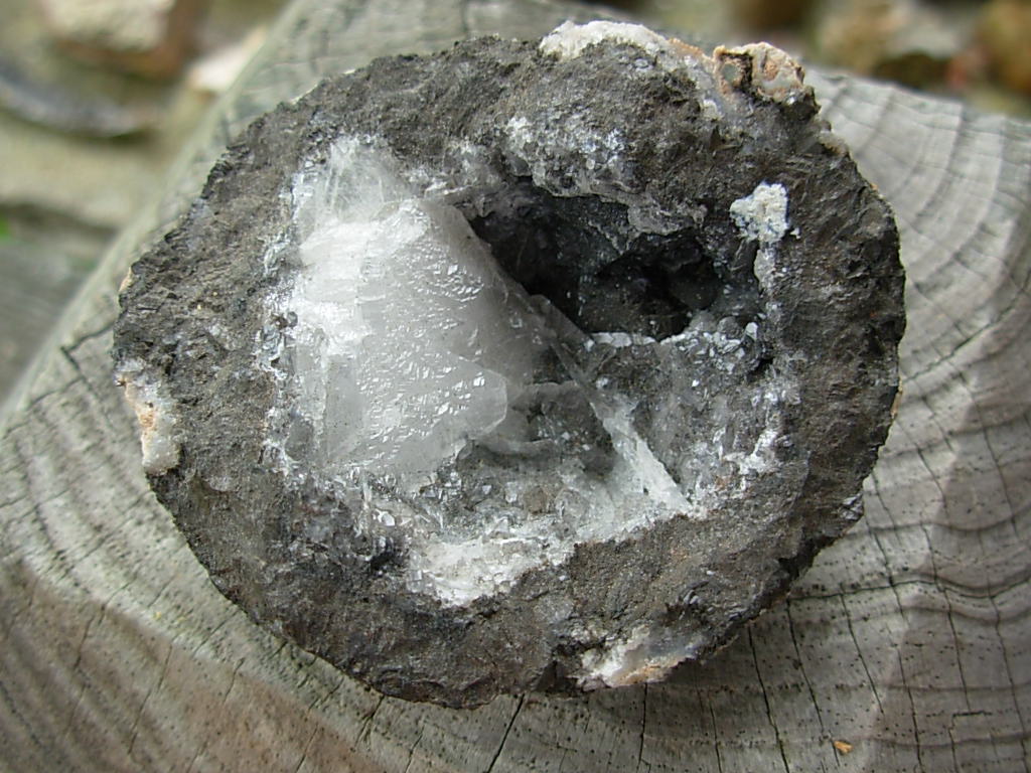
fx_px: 1132
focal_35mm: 38
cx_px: 516
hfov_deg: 49.0
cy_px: 386
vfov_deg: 37.7
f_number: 2.9
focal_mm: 6.3
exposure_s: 1/65.9
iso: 50
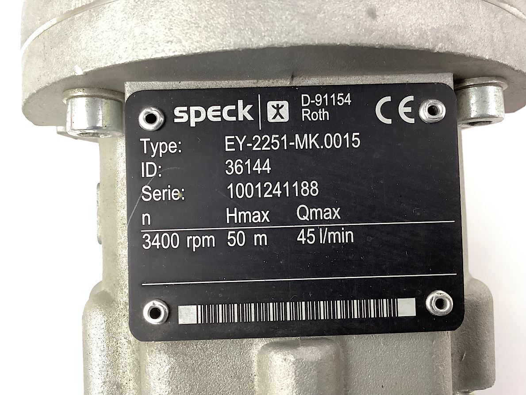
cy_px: 198
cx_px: 263
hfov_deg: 58.3
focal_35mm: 31
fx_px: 471
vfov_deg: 45.4
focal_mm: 3.3
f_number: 2.4
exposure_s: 1/50
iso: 200
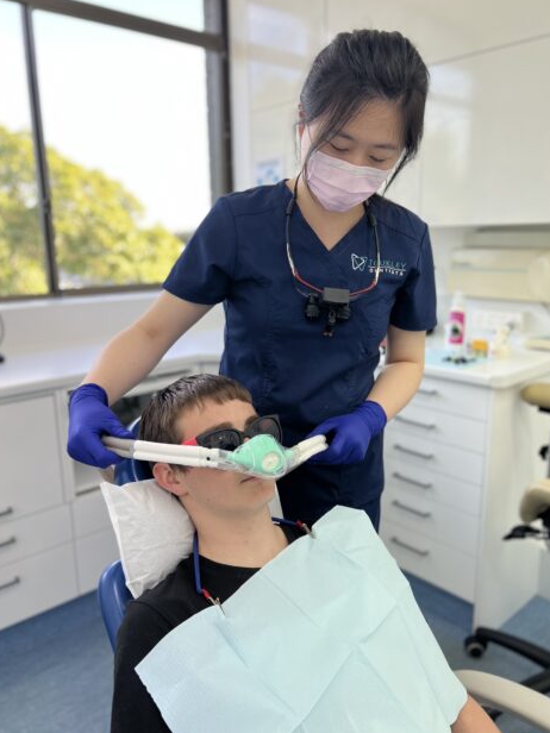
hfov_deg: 51.4
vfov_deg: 65.3
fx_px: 572
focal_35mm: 27
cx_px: 273
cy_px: 369
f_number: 1.5
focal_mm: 5.7
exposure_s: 1/123
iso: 32
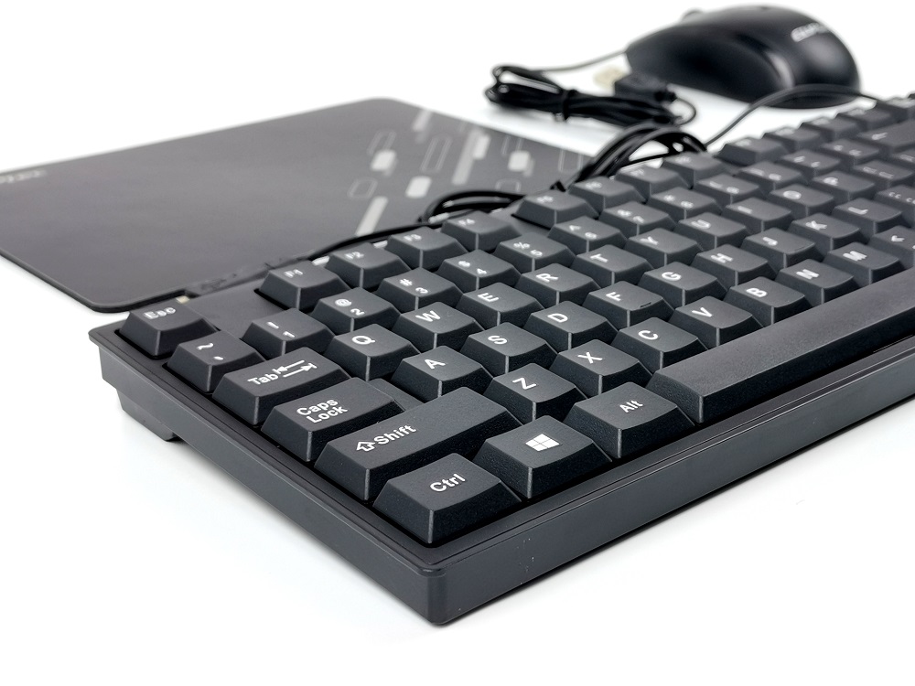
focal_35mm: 54
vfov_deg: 27.0
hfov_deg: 35.5
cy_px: 343
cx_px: 458
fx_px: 1427
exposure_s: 1/120
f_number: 1.8
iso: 50
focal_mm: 4.75
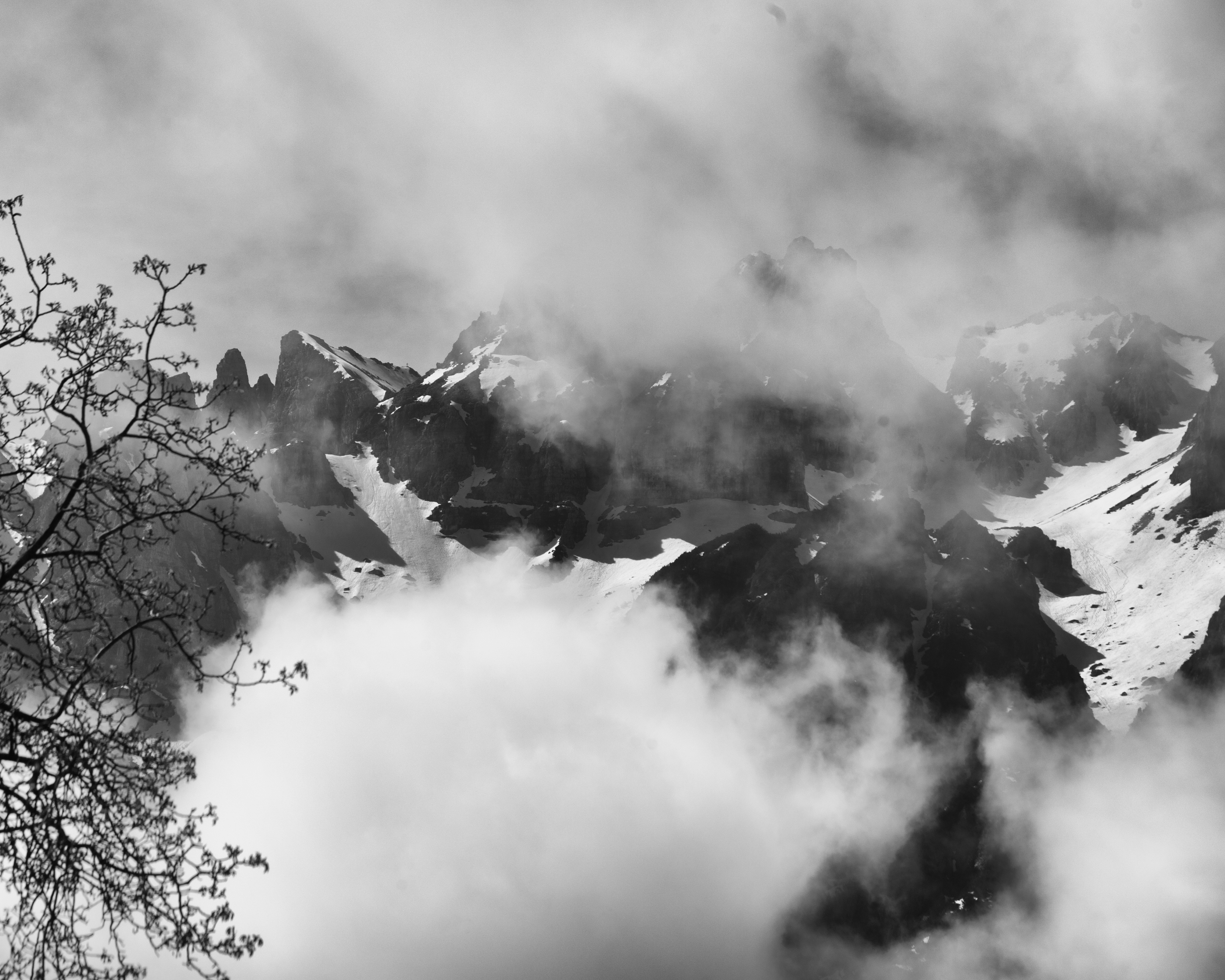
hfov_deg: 8.5
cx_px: 533
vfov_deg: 6.8
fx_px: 8193
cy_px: 491
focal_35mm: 226
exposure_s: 1/1250
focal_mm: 200
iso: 400
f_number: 11
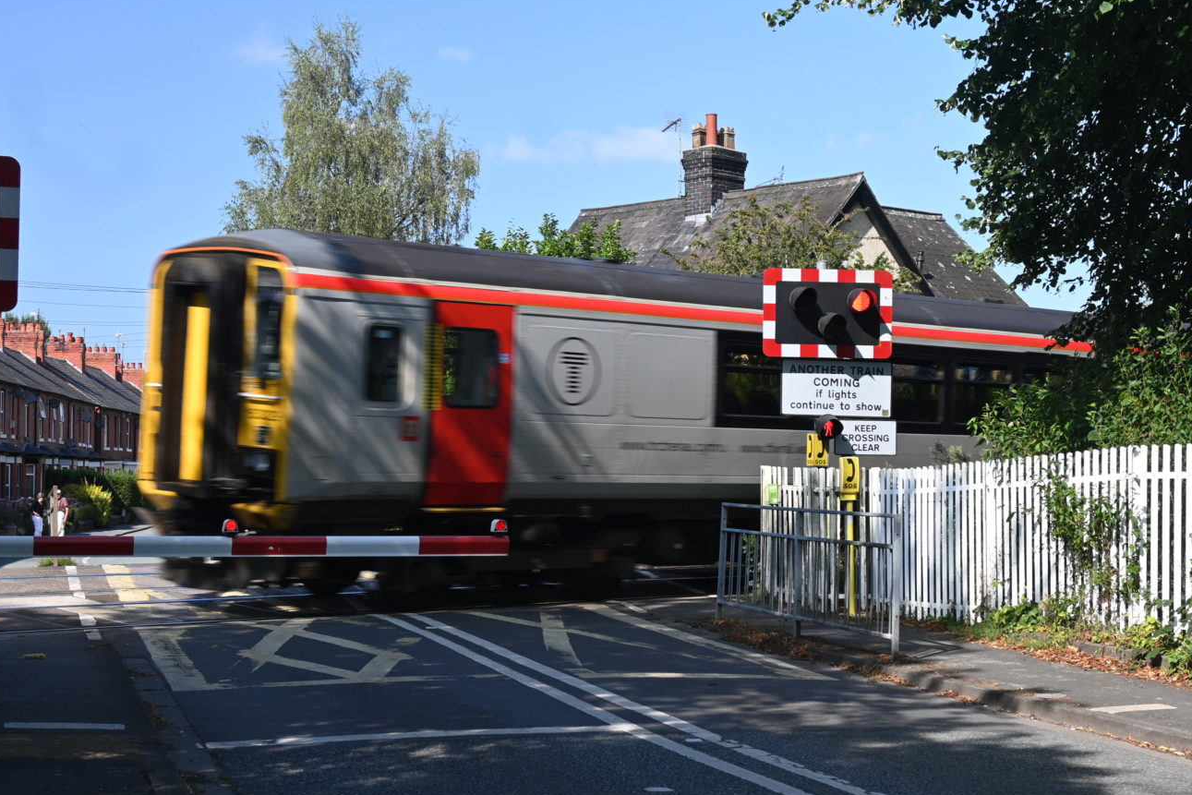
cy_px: 392
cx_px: 594
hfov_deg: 33.9
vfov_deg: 23.0
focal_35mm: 59
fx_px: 1957
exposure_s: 1/125
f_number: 5.6
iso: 100
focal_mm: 26.5
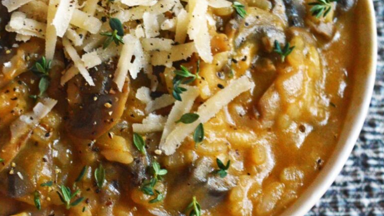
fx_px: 896
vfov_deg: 13.7
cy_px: 47
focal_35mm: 88
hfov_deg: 24.0
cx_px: 118
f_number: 7.1
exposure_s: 1/6
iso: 1600
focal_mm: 31
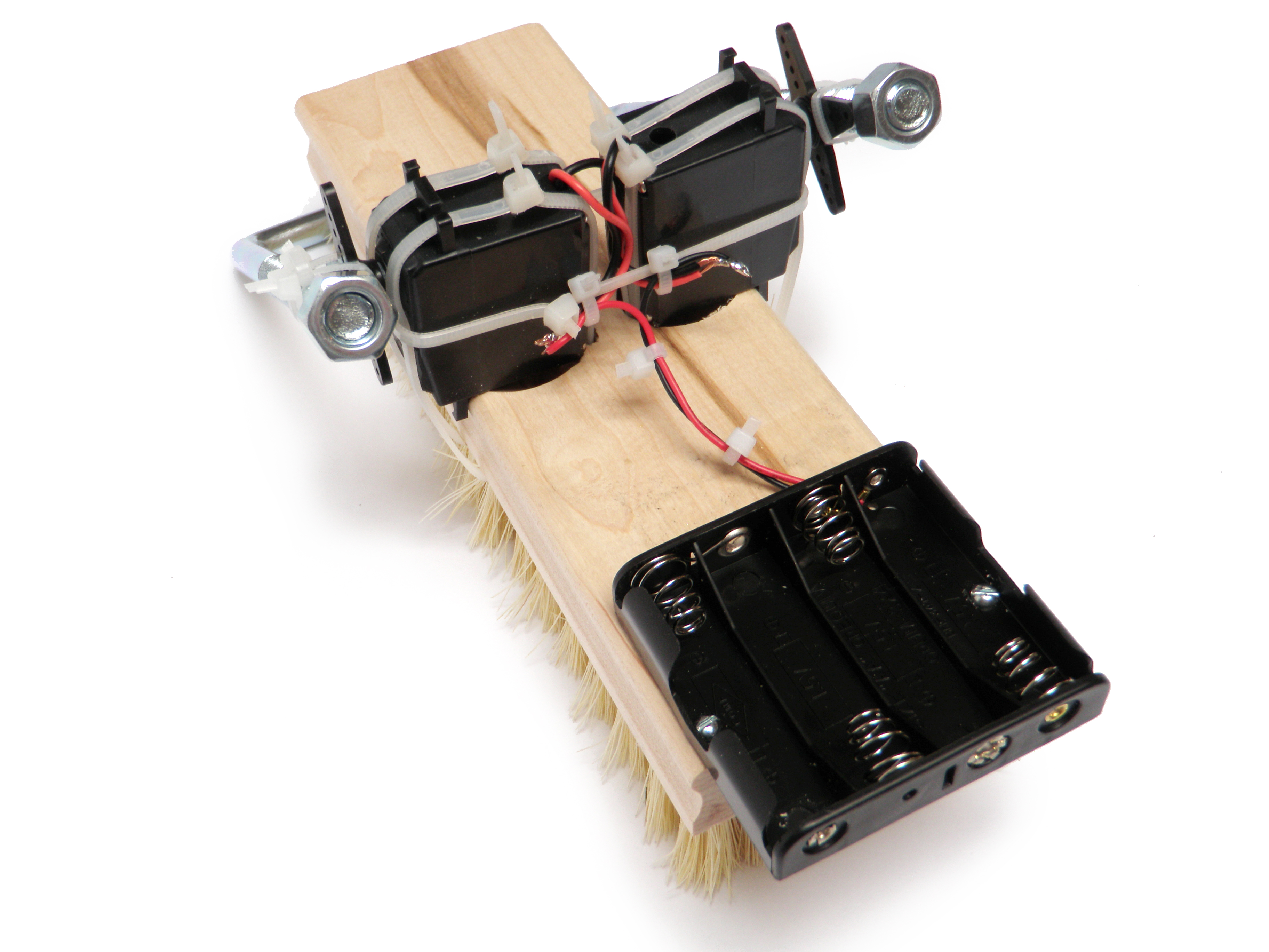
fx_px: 1320
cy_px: 476
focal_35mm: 36
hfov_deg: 51.4
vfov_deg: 39.7
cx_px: 634
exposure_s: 1/40
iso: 50
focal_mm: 6.53
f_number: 4.1
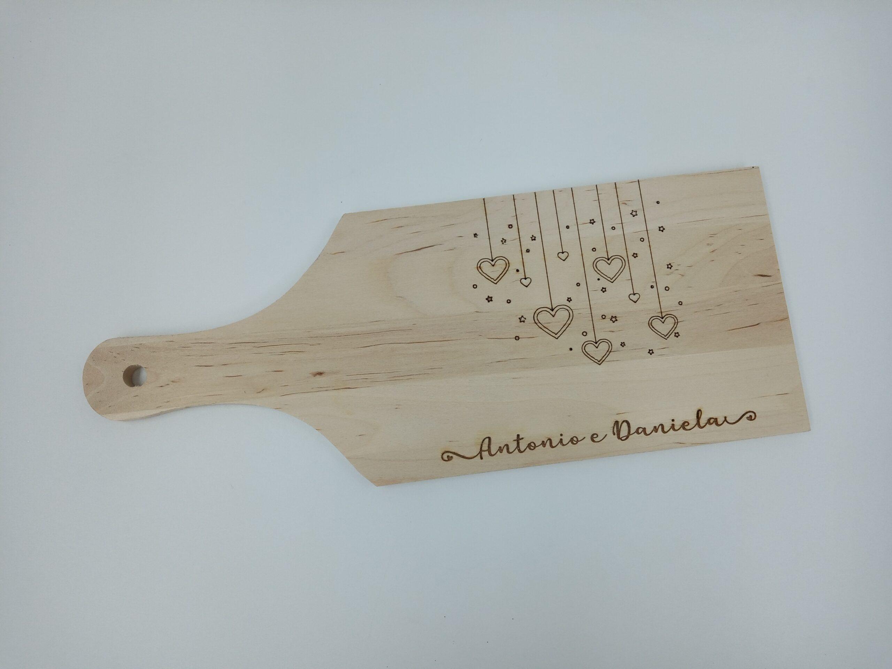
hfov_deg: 67.3
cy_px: 334
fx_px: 670
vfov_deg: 53.1
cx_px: 446
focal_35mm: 26
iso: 111
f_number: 1.8
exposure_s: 1/375
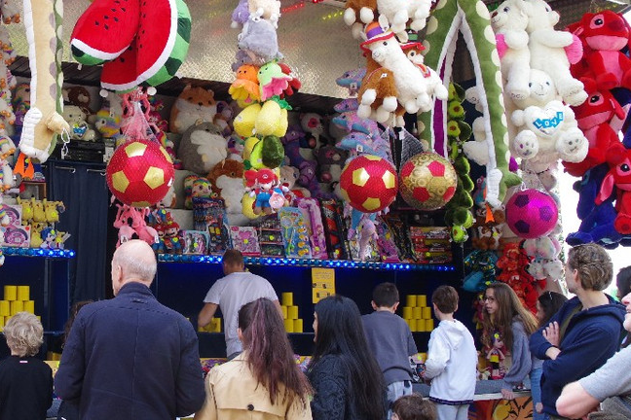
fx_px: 876
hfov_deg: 37.8
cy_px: 163
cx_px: 107
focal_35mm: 50
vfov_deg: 26.9
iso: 400
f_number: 6.3
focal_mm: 18
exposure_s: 1/125
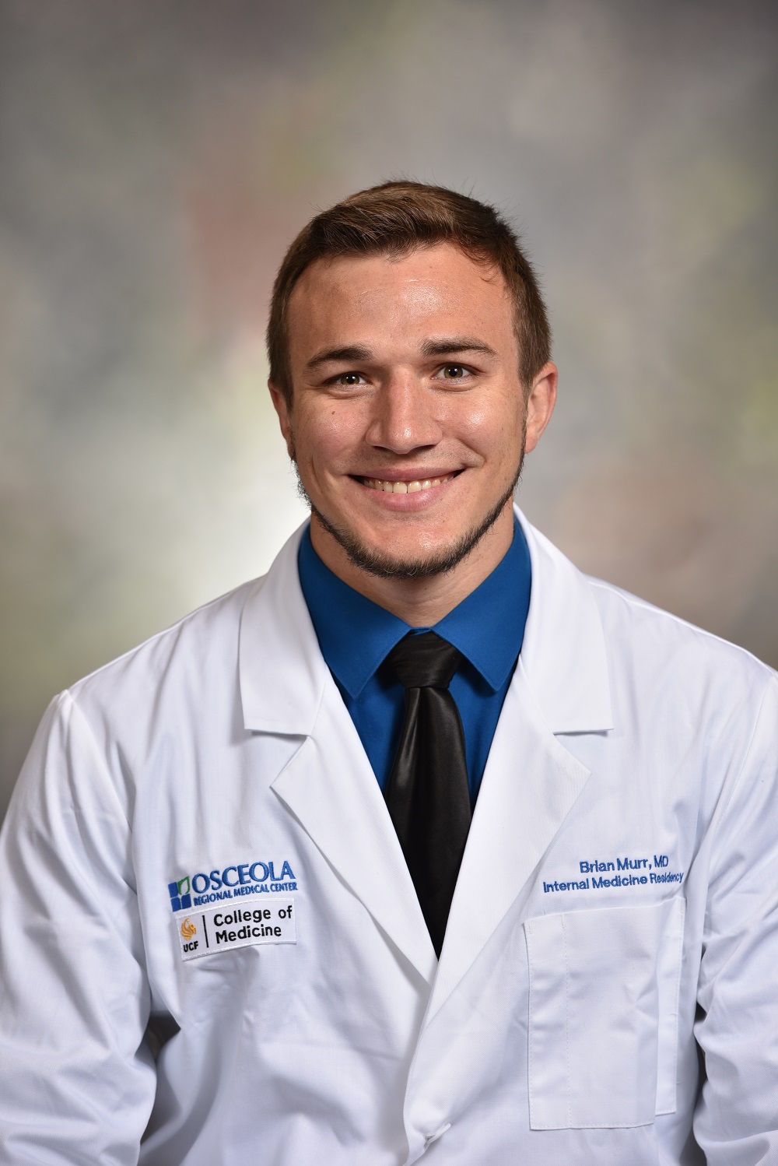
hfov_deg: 8.1
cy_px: 583
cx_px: 389
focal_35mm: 170
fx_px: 5505
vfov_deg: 12.1
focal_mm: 170
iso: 250
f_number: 6.3
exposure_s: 1/160
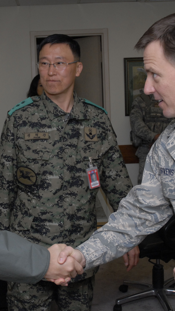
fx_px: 519
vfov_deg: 33.4
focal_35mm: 63
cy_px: 147
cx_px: 69
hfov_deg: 19.1
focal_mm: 25
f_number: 6.3
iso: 400
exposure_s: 1/125
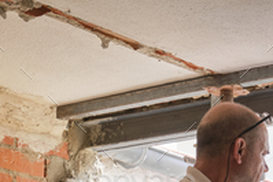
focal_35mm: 142
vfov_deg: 9.5
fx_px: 1078
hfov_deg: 14.0
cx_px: 335
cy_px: 246
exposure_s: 1/125
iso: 160
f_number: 4.5
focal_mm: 32.1
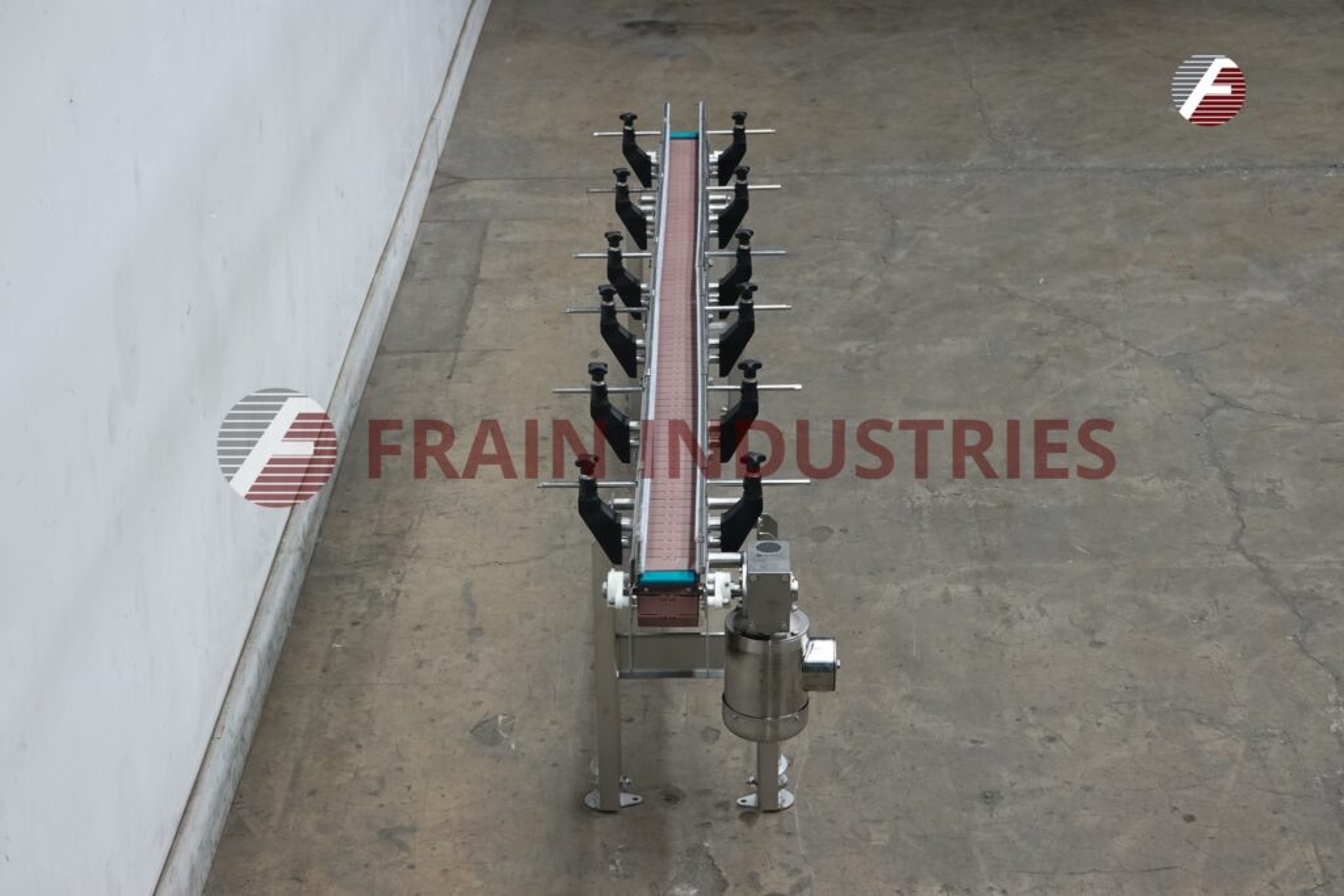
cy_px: 448
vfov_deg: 20.9
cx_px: 672
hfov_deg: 31.0
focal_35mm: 65
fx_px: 2427
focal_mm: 23.86
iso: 400
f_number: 4
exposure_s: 1/80
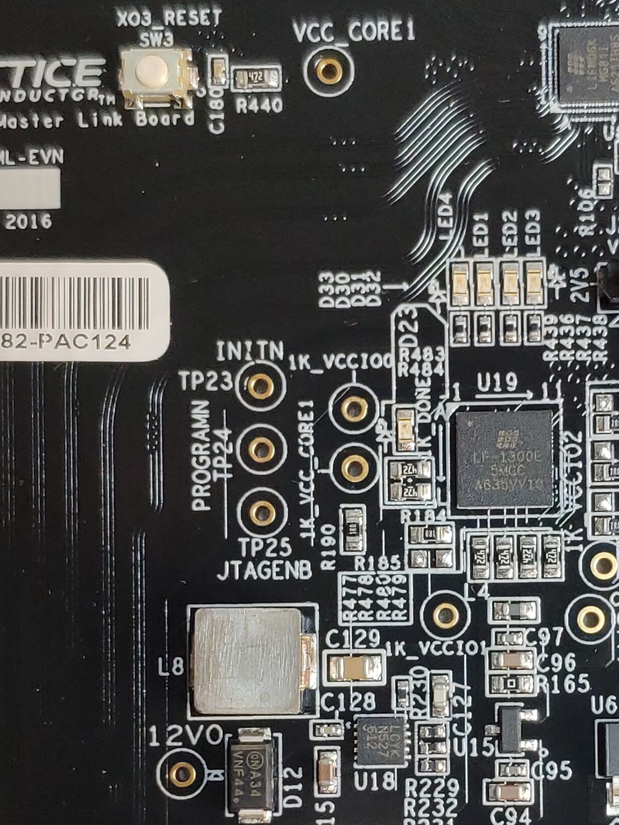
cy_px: 579
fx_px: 787
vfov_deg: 53.7
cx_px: 485
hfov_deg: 41.3
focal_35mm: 33
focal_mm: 4.22
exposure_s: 1/50
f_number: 1.8
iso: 169
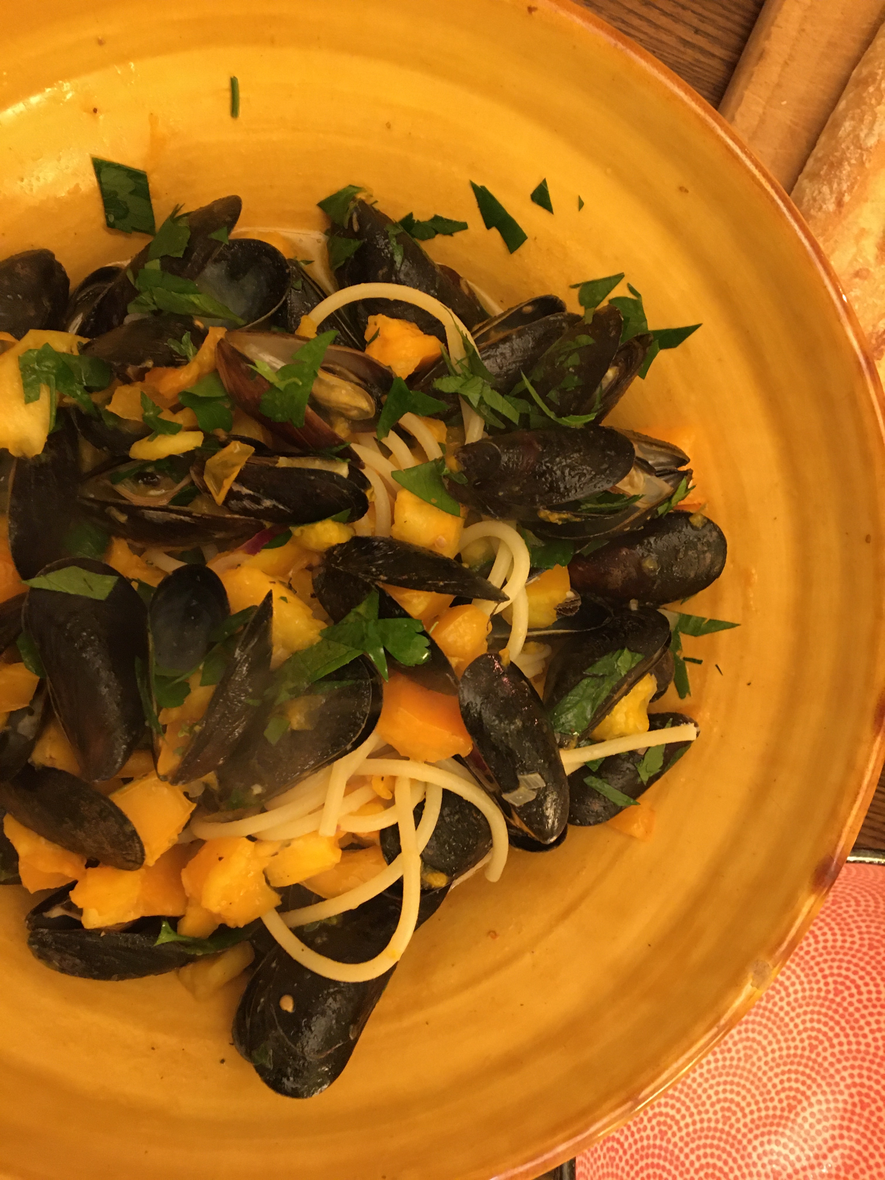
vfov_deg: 61.7
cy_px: 590
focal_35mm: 29
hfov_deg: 48.2
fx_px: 989
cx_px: 442
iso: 400
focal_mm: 4.15
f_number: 2.2
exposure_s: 1/15
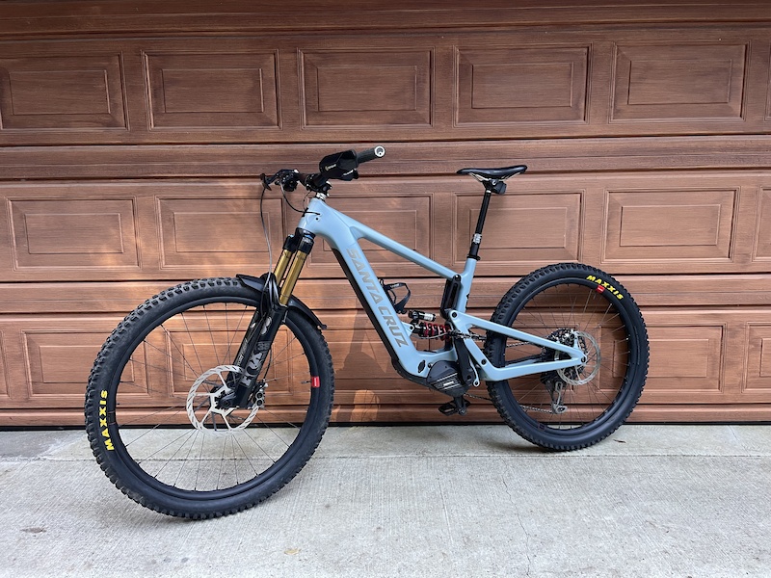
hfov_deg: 67.3
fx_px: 579
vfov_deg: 53.1
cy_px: 289
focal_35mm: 26
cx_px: 386
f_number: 1.6
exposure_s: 1/60
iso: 160
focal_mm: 4.2
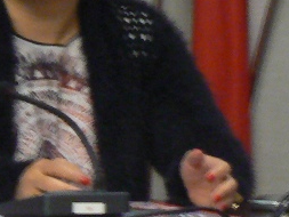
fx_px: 1963
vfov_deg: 6.3
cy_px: -17
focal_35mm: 235
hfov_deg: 8.4
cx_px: 90
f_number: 3.2
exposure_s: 1/8
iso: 200
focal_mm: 15.5
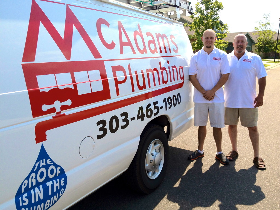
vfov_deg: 40.7
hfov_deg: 52.6
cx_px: 140
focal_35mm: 35
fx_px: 283
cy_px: 105
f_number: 2.4
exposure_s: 1/1416
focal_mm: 4.28
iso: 64
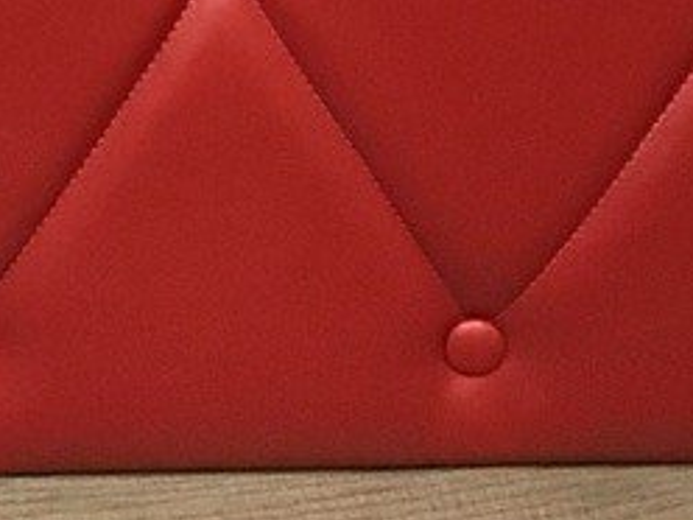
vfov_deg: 10.6
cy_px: -540
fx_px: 2563
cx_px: -226
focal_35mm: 128
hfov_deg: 14.7
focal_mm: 3.3
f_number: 2.4
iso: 200
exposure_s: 1/15
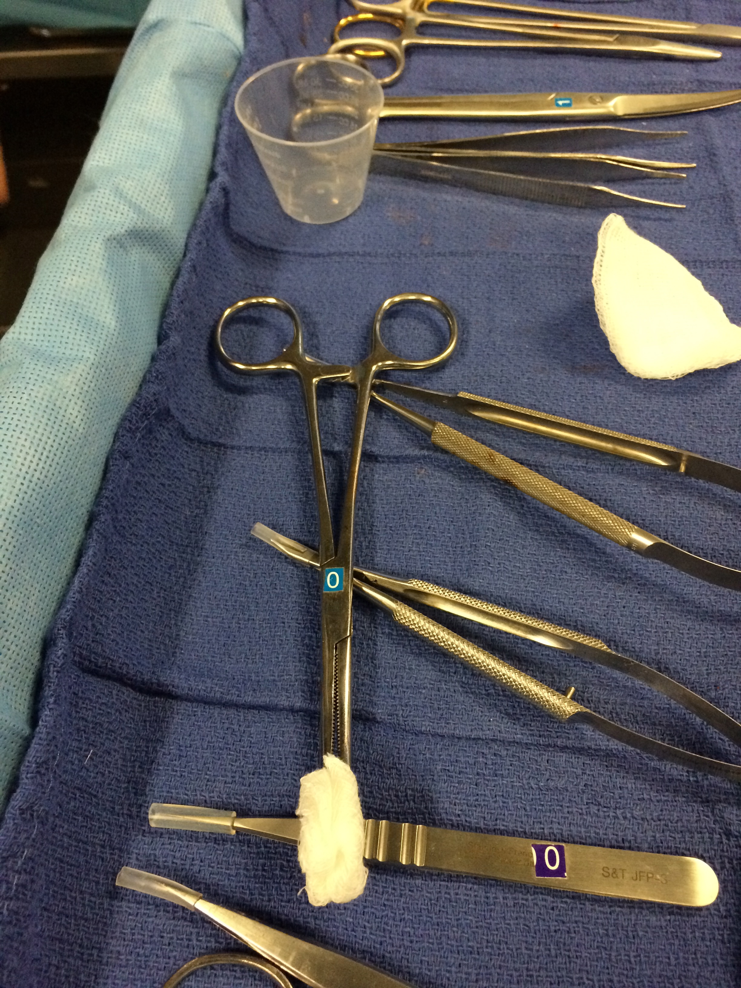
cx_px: 370
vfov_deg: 61.7
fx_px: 828
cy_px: 494
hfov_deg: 48.2
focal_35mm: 29
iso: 320
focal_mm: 4.15
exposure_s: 1/20
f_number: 2.2
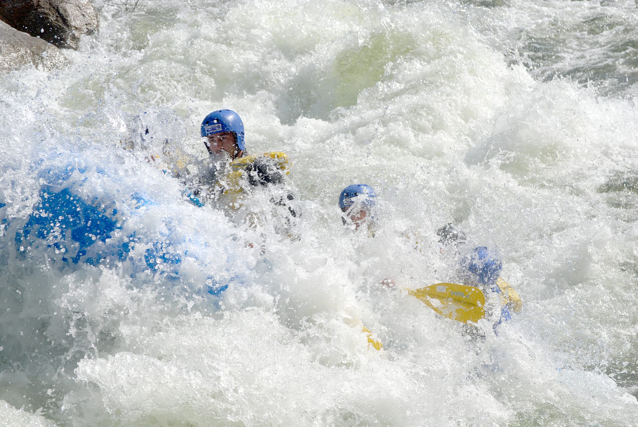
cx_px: 319
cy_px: 214
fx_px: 2795
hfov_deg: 13.0
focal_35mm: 158
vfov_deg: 8.7
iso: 250
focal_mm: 105
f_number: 13
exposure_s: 1/1000
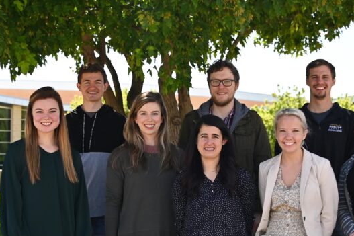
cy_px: 224
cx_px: 214
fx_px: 668
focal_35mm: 68
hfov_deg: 29.6
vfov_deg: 19.5
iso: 125
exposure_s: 1/250
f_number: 5.6
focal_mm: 35
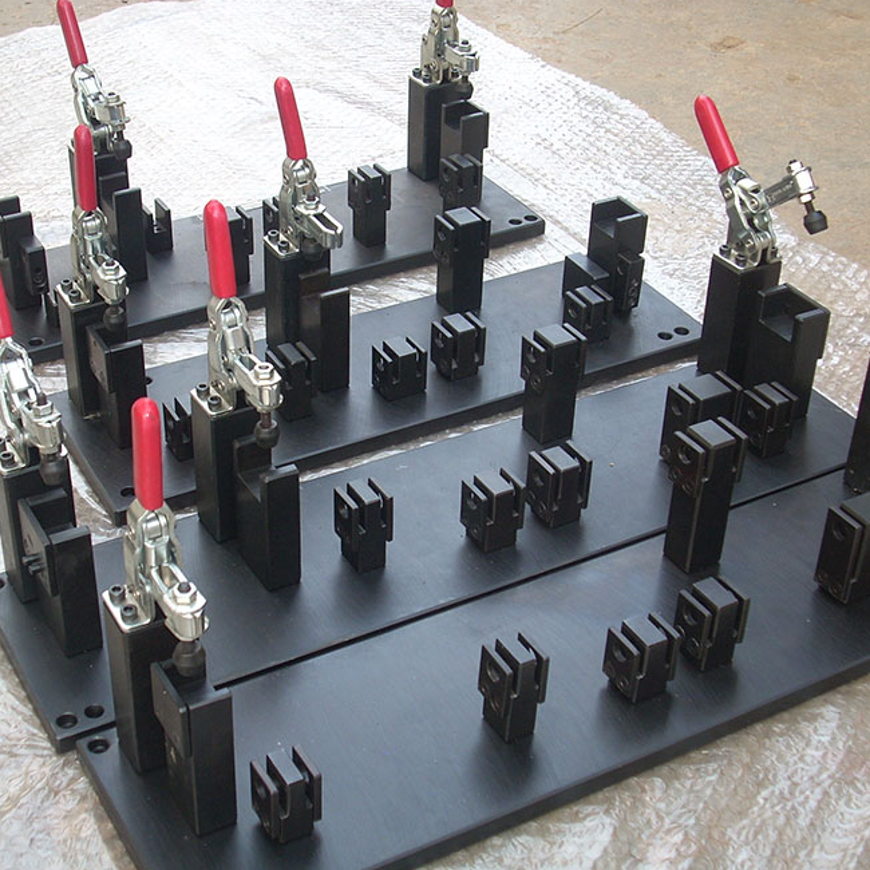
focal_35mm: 35
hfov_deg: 47.1
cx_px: 389
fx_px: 995
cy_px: 429
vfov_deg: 47.2
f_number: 2.2
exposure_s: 1/126
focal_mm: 4.15
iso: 32
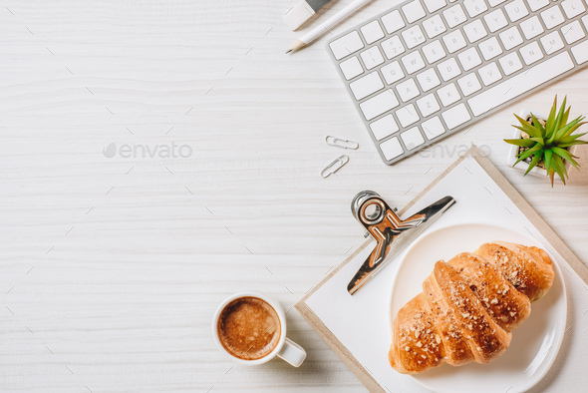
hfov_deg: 23.9
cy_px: 196
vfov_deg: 16.1
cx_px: 294
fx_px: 1389
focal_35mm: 85
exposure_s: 1/125
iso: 400
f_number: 14
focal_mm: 85
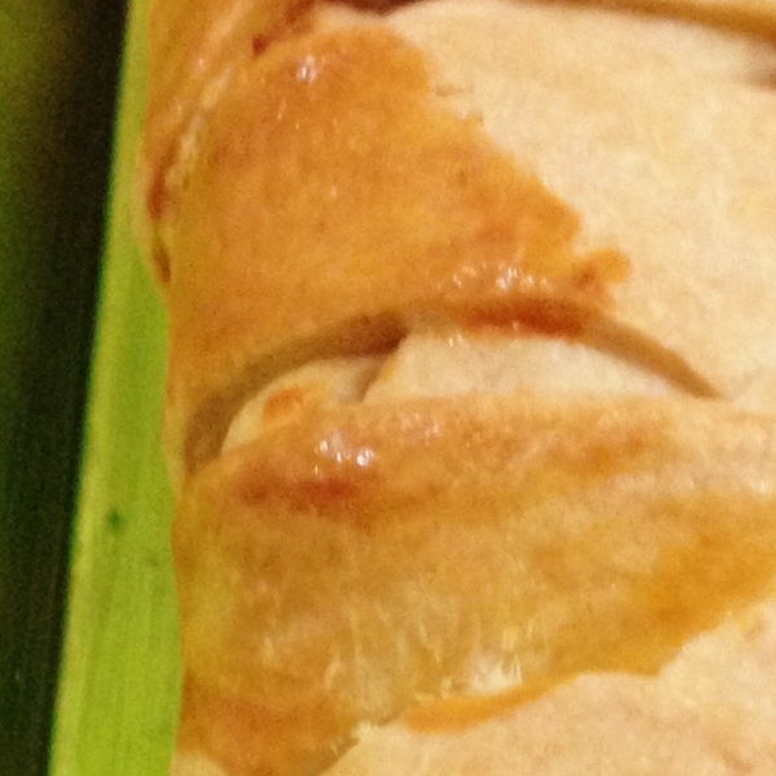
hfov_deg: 10.4
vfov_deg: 10.2
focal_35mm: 167
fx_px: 4236
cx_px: 721
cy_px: 1056
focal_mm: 4.28
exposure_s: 1/20
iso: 320
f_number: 2.4
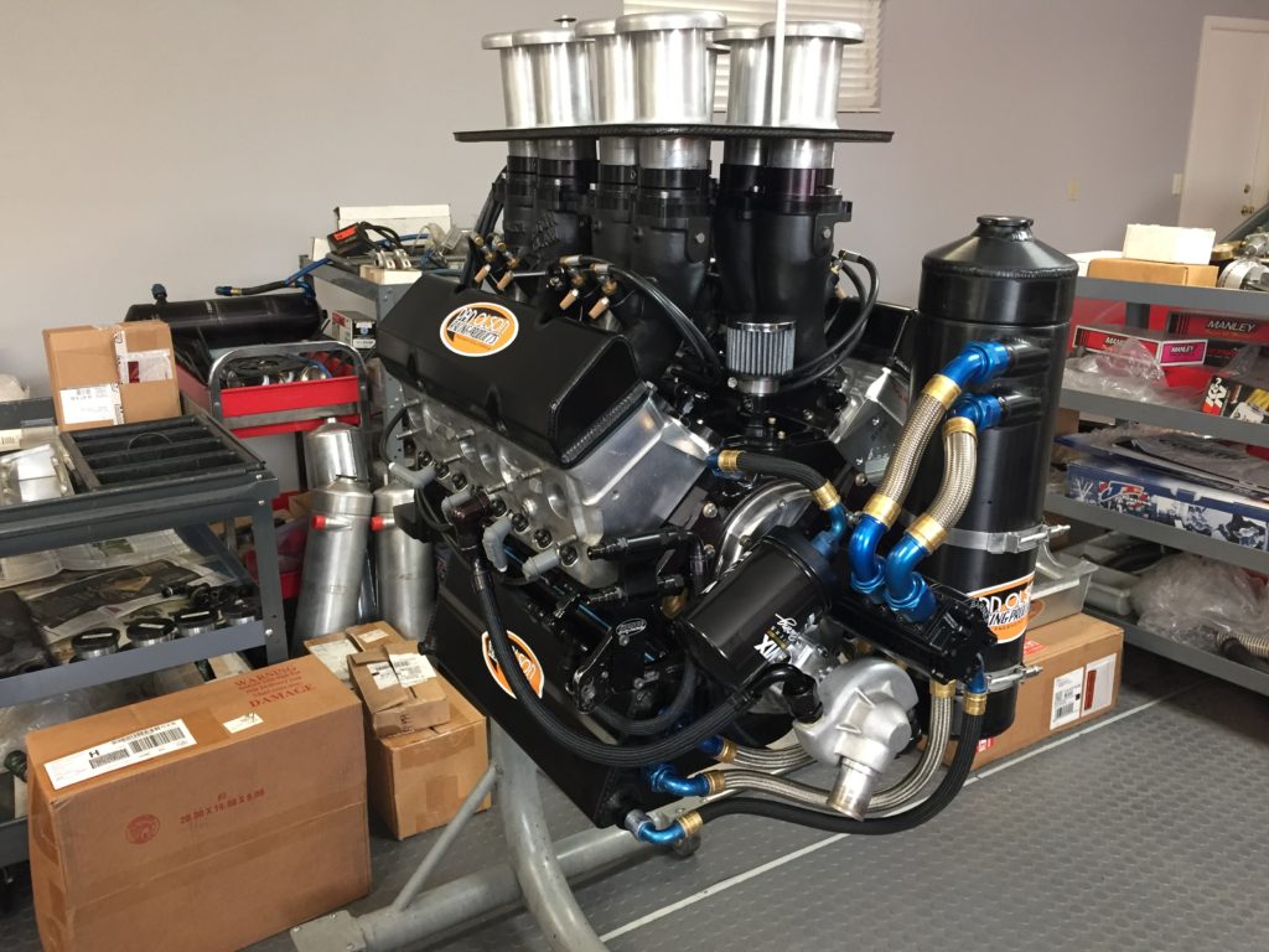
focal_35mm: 29
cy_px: 476
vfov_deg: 48.2
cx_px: 634
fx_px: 1063
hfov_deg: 61.7
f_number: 2.2
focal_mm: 4.15
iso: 125
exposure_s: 1/30
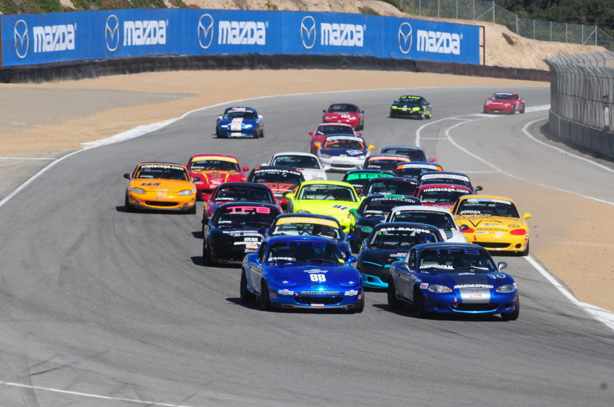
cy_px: 204
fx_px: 5110
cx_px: 307
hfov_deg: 6.9
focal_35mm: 300
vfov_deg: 4.6
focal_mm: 200
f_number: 10
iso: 400
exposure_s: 1/1000
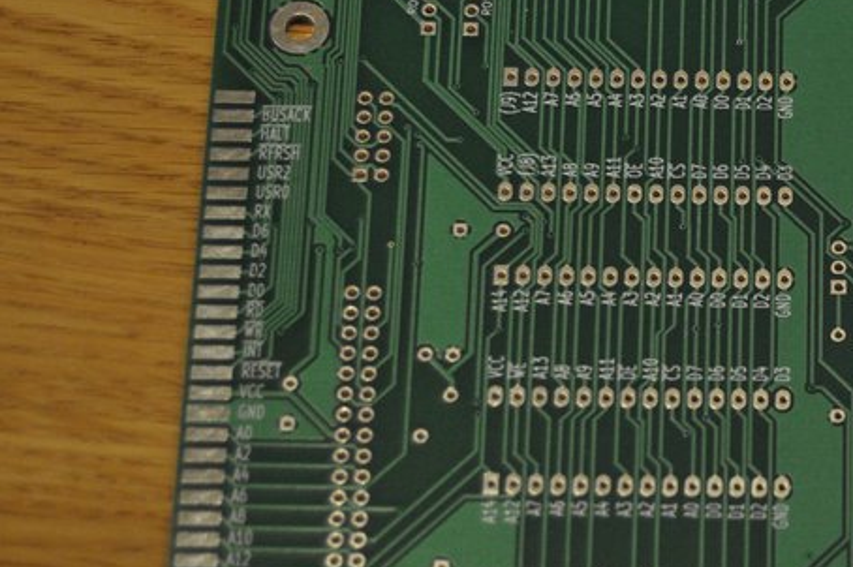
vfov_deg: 8.7
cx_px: 936
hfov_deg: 12.9
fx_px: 3717
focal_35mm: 157
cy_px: 173
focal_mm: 46
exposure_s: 1/30
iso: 1400
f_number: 5.3
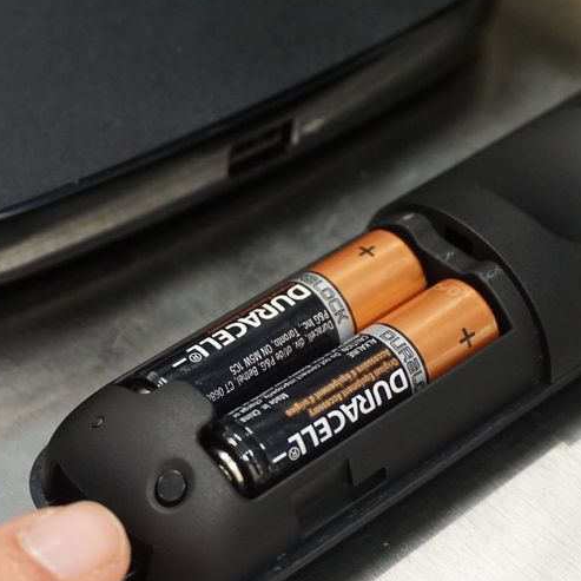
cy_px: 369
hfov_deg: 18.7
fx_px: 1763
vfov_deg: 18.7
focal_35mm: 93
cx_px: 292
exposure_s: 1/60
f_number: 5.6
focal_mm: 37
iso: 2500
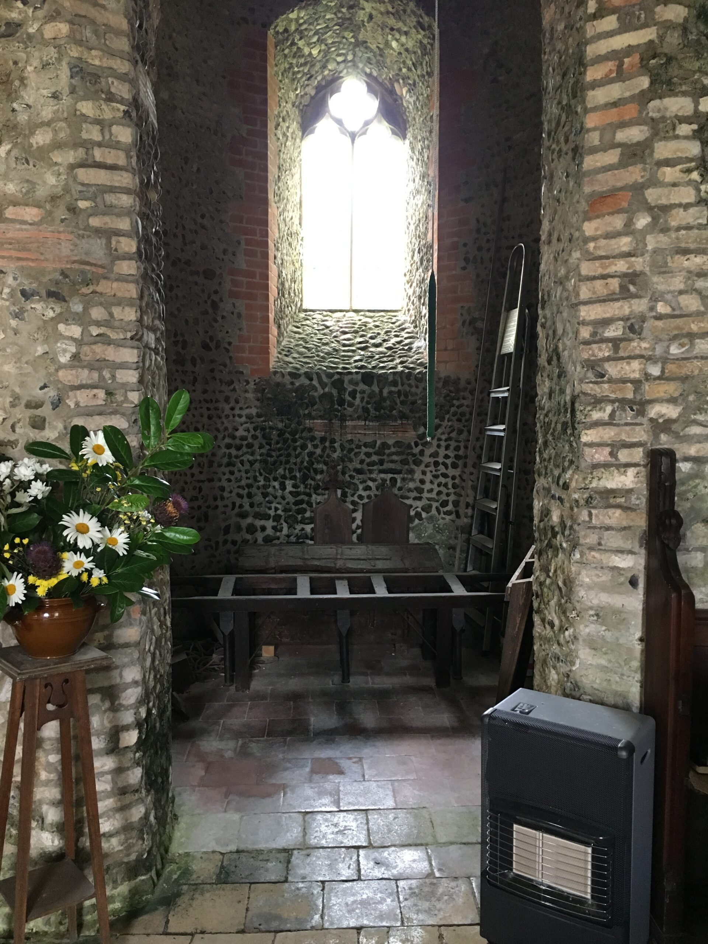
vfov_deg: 61.7
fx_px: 791
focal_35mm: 29
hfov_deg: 48.2
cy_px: 472
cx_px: 354
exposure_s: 1/17
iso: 200
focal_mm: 4.15
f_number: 2.2
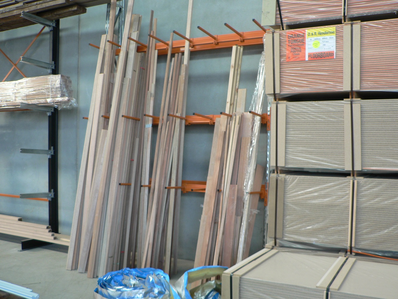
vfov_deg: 39.7
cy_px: 150
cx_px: 199
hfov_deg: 51.4
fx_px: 414
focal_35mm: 36
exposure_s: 1/30
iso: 80
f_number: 2.8
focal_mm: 6
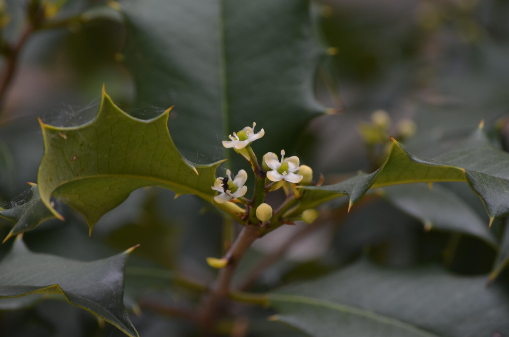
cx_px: 254
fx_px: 4233
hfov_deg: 6.9
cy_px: 168
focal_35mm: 300
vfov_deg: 4.6
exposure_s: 1/100
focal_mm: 200
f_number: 8
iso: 100
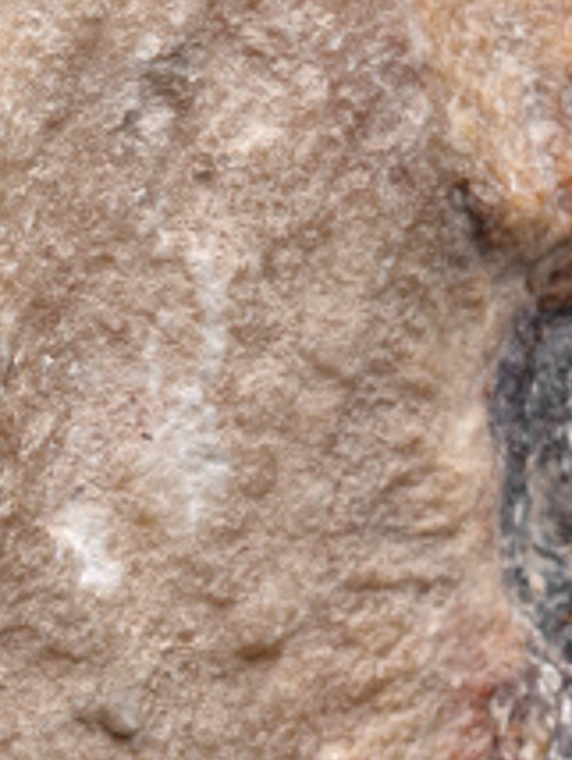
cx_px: -124
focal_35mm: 392
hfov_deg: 3.8
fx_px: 8619
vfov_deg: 5.0
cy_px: 954
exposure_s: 1/125
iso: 100
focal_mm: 80
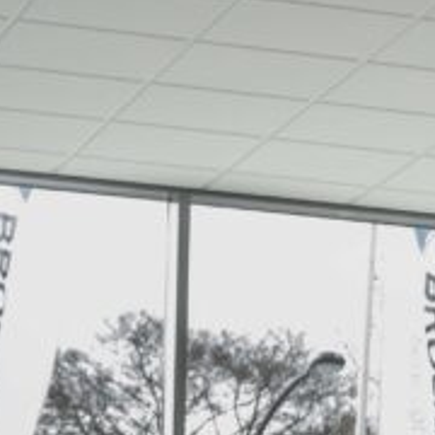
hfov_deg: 7.1
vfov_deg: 7.1
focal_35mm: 242
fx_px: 3441
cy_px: 701
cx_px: 754
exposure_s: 1/160
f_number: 7.1
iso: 500
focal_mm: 50
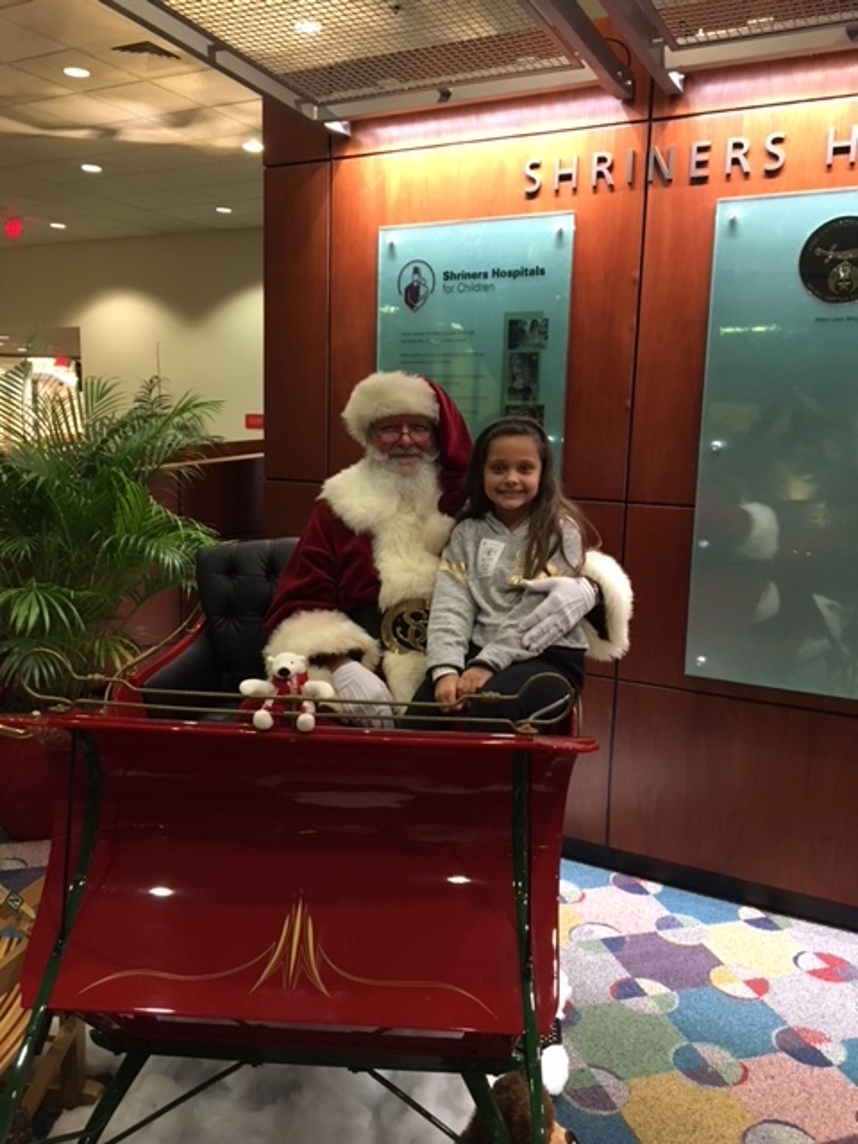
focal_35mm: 29
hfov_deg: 48.2
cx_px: 429
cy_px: 572
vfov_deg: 61.7
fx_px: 958
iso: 200
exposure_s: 1/17
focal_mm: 4.15
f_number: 2.2
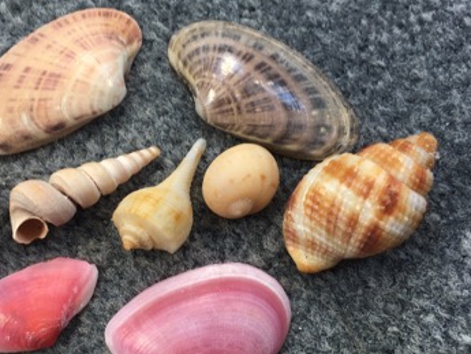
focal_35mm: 42
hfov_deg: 44.2
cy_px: 191
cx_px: 160
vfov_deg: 34.4
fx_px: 572
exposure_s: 1/60
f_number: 2.2
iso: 25
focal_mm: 4.15
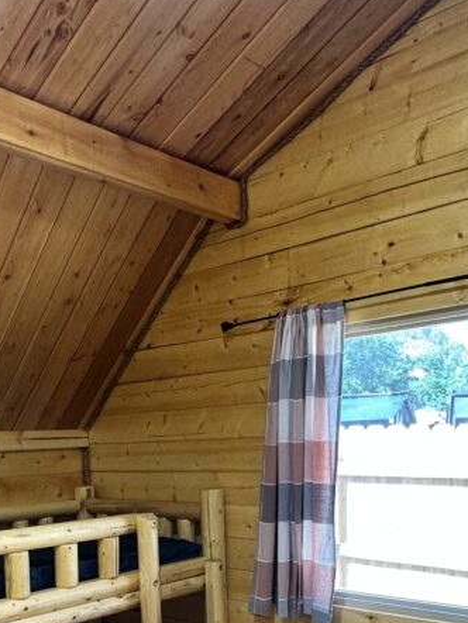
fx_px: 684
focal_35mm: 38
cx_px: 152
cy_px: 548
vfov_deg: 44.9
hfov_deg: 37.3
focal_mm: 2.22
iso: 125
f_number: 2.2
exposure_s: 1/120
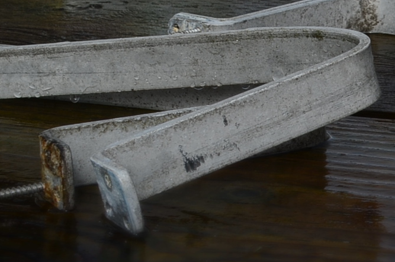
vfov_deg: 9.4
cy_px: -55
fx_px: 1577
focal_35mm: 144
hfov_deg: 13.3
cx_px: 625
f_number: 11
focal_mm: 26
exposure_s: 1/160
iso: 100
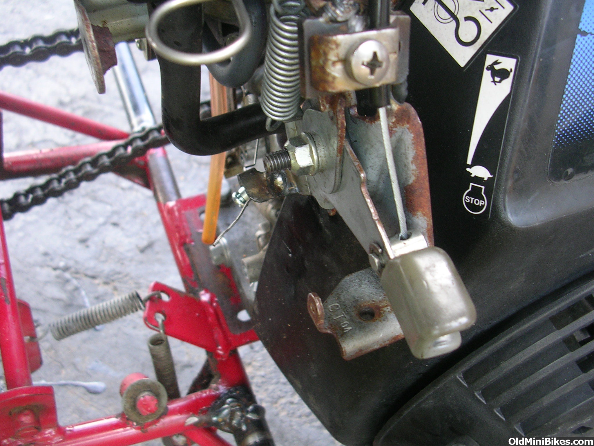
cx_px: 297
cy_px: 223
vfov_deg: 37.7
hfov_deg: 49.0
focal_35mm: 38
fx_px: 652
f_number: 2.8
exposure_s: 1/30
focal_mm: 5.8
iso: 50
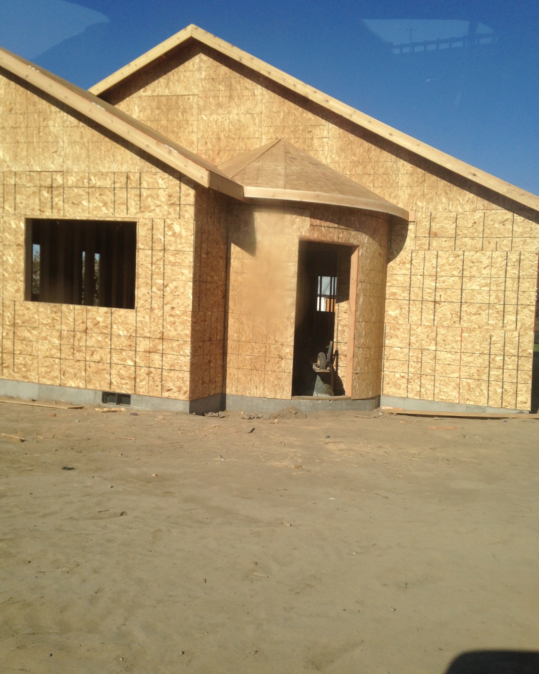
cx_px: 273
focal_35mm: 35
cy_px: 342
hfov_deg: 42.2
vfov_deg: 51.5
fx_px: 698
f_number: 2.4
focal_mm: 4.12
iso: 50
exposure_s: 1/2710
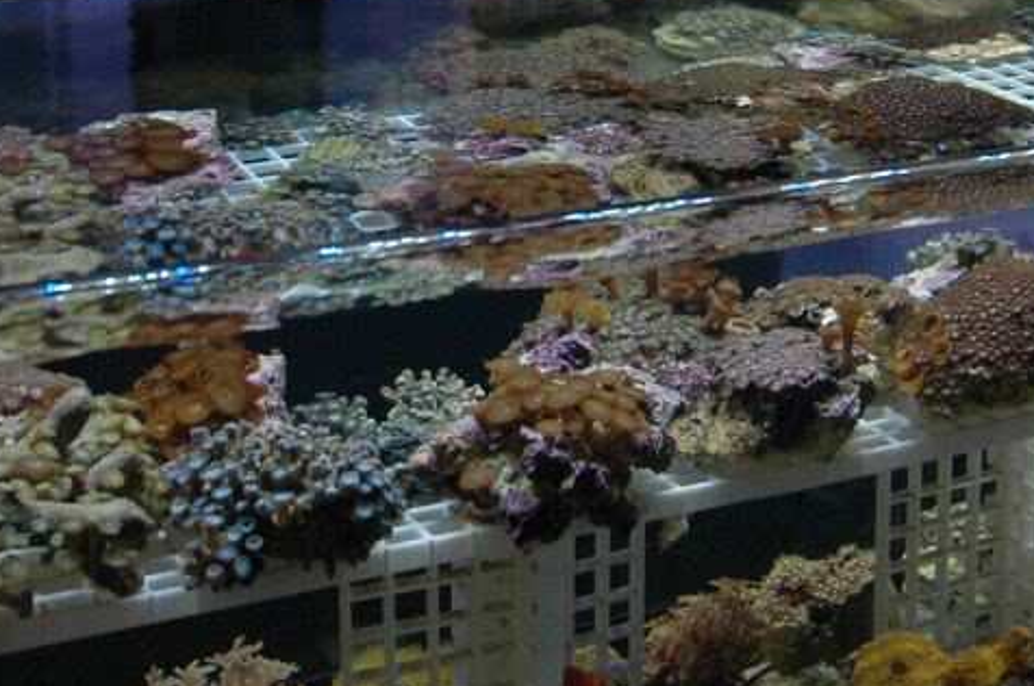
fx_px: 2036
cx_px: 610
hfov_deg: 28.4
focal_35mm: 71
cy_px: 11
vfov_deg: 18.7
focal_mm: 22
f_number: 3.8
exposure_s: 1/160
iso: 400
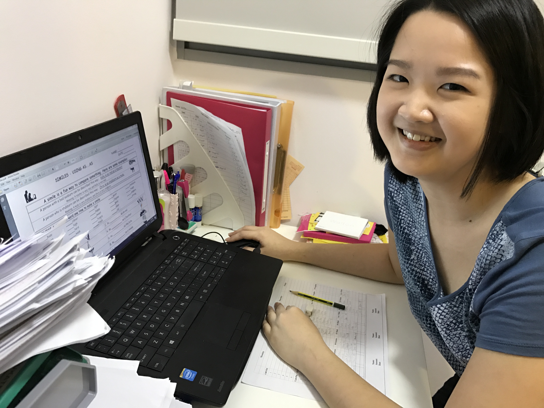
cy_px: 204
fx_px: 440
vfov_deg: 49.7
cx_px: 272
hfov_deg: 63.4
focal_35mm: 28
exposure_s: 1/17
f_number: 1.8
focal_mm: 3.99
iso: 80
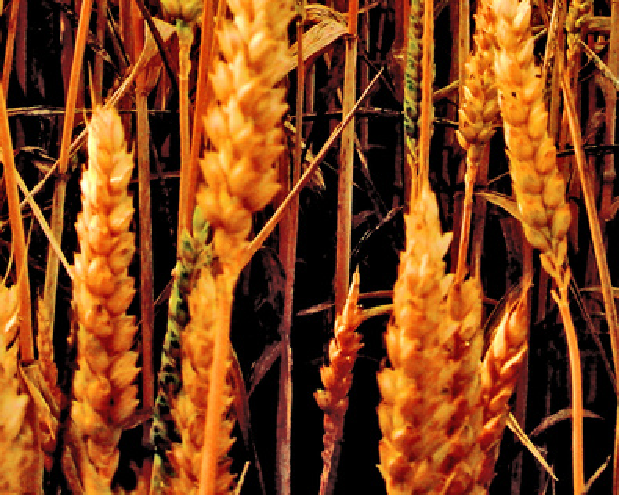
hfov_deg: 15.0
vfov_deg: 11.4
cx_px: 445
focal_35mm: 128
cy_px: -335
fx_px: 2345
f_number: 4.8
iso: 64
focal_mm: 7.5
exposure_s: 1/187
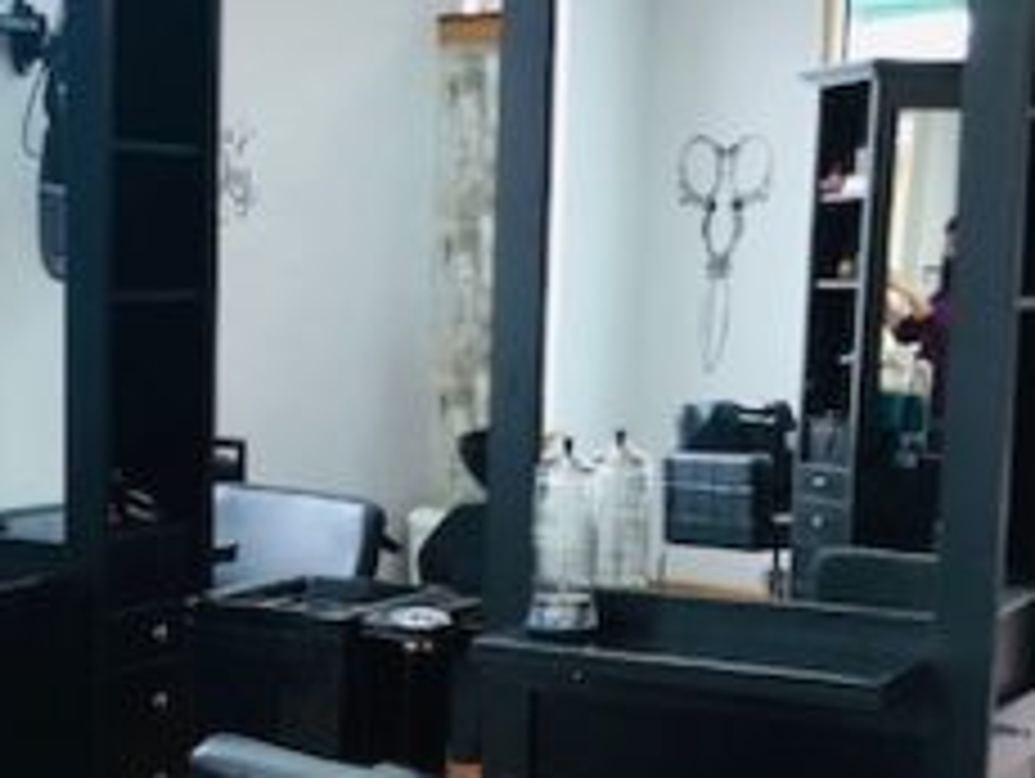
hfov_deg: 25.8
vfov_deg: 20.0
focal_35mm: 73
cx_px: 104
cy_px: 616
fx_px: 2185
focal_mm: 4
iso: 32
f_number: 1.8
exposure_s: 1/30
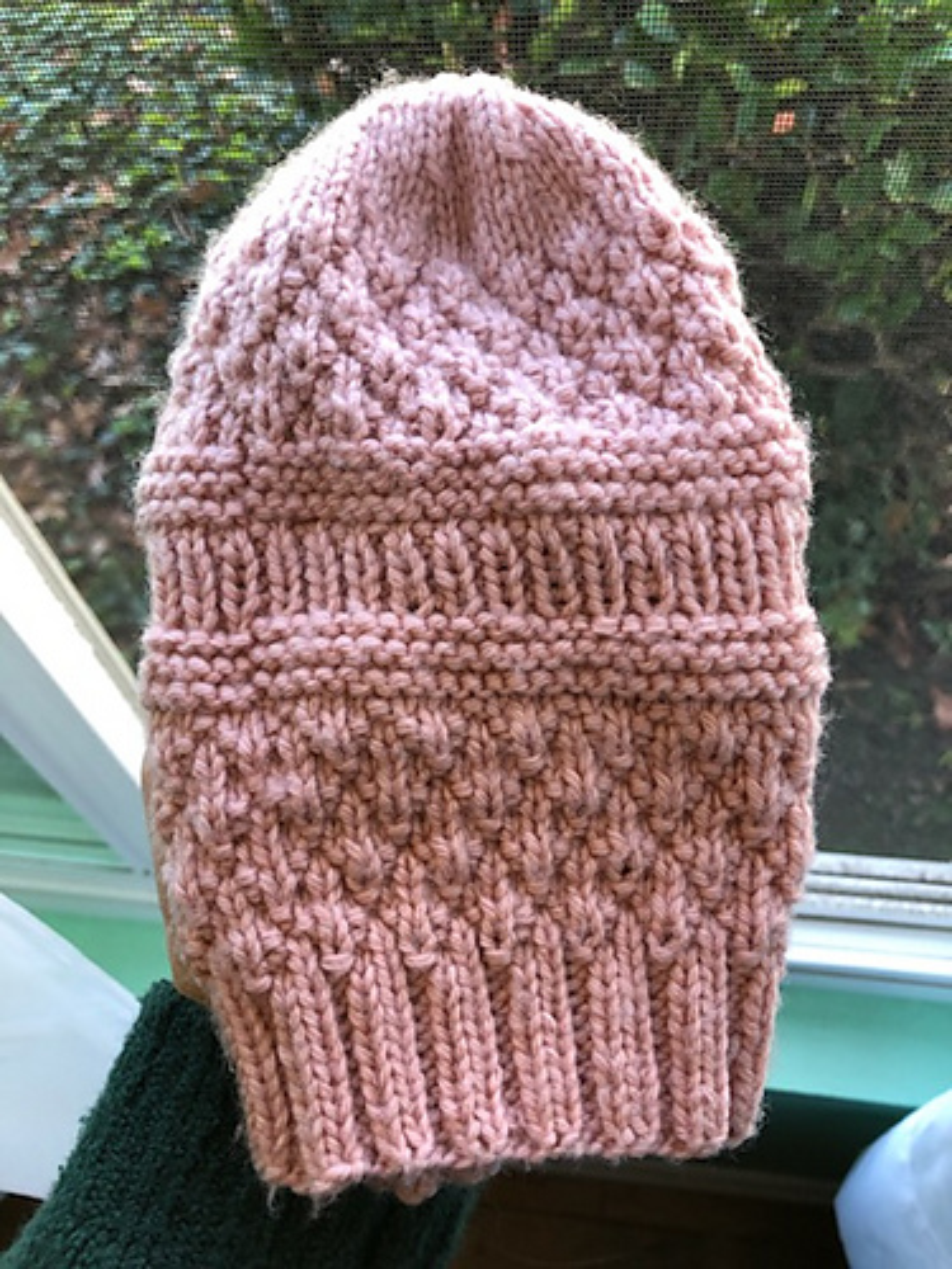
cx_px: 476
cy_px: 634
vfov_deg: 63.4
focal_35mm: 28
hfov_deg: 49.7
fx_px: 1027
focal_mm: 3.99
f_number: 1.8
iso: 25
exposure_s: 1/30
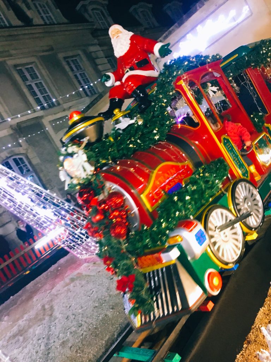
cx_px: 136
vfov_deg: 61.7
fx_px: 303
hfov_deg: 48.2
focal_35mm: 29
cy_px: 181
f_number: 2.2
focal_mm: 4.15
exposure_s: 1/25
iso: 200
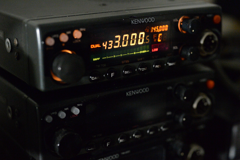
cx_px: 120
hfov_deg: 36.3
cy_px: 80
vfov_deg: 24.6
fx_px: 366
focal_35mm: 55
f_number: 4
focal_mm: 55
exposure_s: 1/125
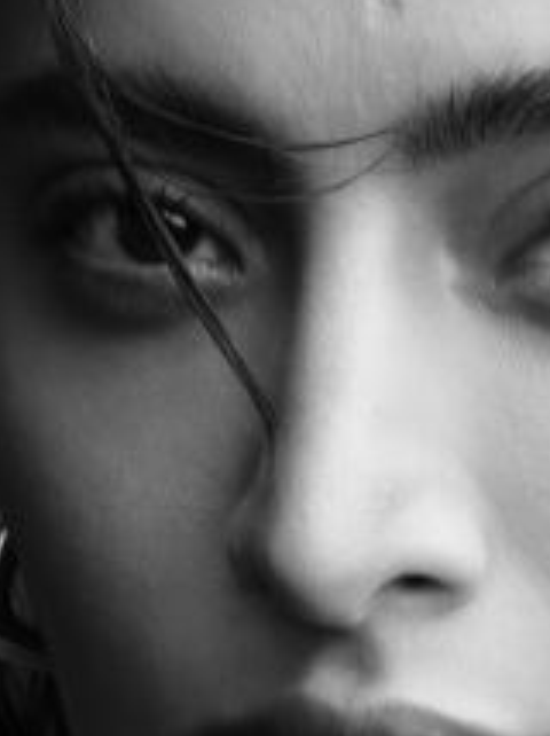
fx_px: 11123
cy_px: 846
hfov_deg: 2.8
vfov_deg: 3.8
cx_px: 454
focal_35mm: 524
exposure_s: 1/125
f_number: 11
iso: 200
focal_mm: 150
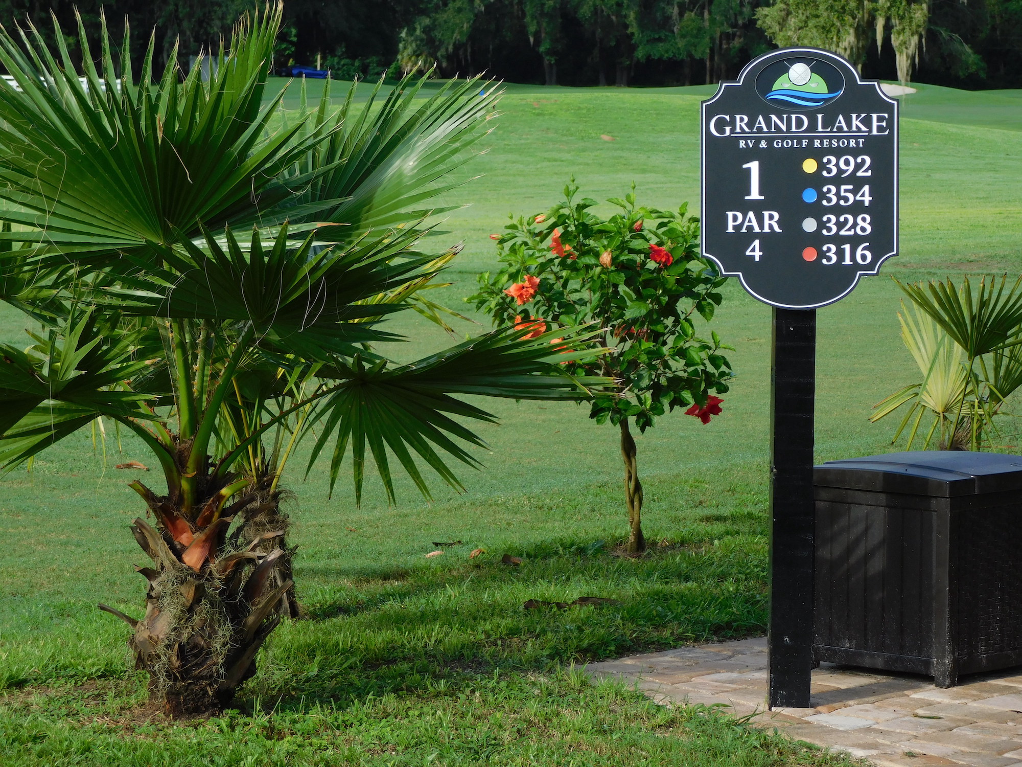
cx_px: 511
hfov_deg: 14.7
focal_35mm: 134
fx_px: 3956
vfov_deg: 11.1
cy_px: 384
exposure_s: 1/250
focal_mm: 23.7
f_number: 5
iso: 125
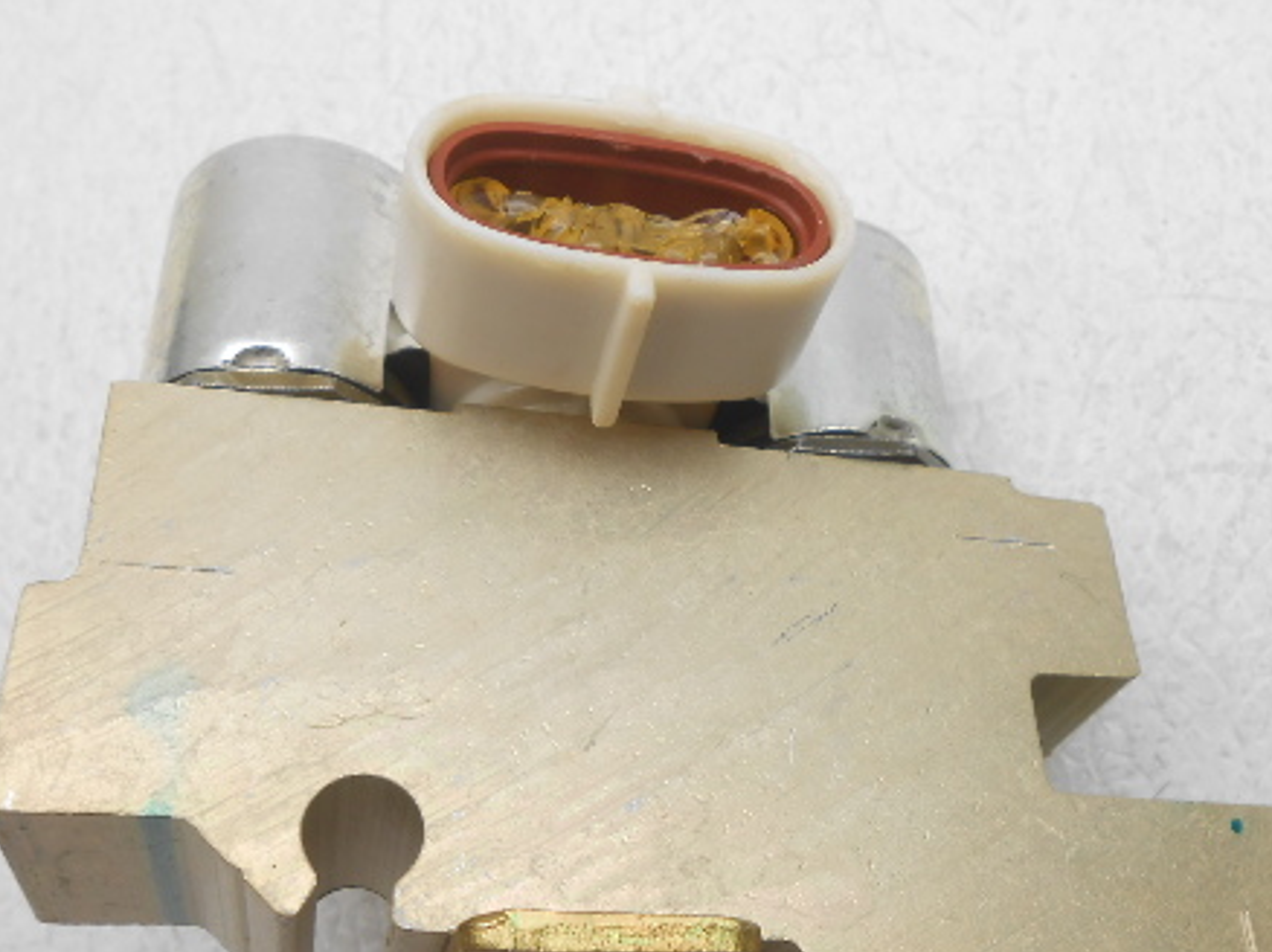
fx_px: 1396
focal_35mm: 38
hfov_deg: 49.0
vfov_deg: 37.4
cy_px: 612
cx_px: 685
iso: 80
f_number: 3.5
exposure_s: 1/30
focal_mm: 4.6
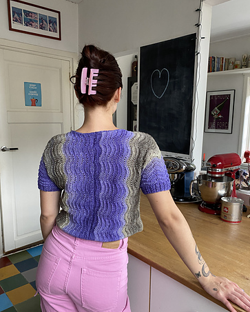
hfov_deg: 51.6
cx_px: 128
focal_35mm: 28
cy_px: 164
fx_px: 259
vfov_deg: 62.1
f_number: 1.8
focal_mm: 4.25
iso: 200
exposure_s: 1/60
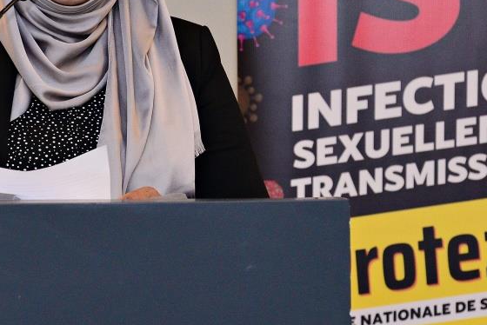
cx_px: 209
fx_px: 1732
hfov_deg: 16.0
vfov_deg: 10.7
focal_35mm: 128
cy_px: 80
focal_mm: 70
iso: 2500
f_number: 5.6
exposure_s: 1/160
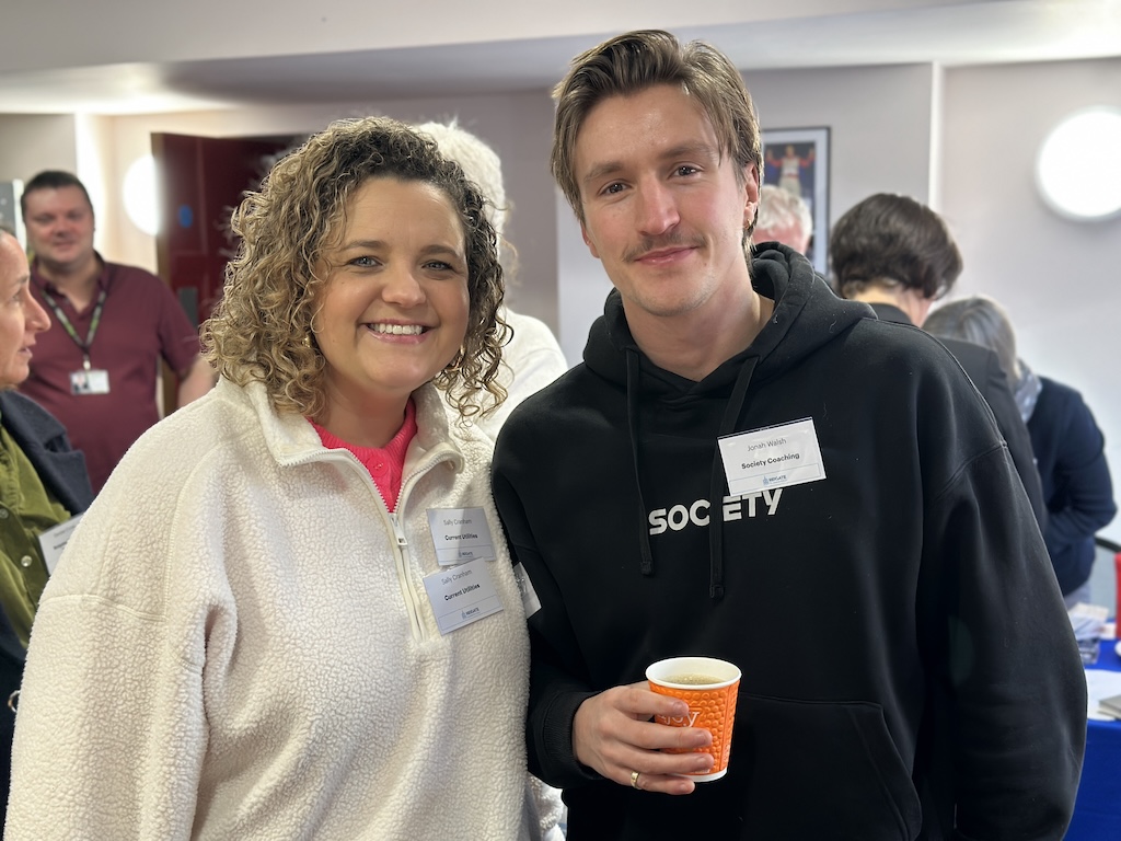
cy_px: 420
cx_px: 560
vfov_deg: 30.3
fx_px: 1554
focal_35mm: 48
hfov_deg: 39.7
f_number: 1.78
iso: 125
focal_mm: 6.86
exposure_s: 1/60
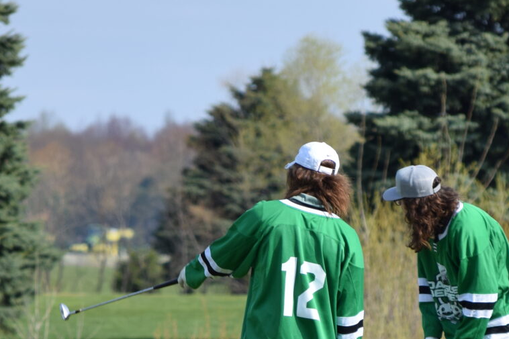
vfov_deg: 1.7
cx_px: 295
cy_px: 446
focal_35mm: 792
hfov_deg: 2.6
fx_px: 11195
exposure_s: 1/640
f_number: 6.3
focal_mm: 200
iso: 200
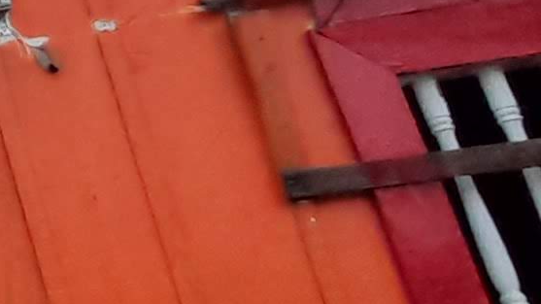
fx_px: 1190
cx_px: -687
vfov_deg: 14.5
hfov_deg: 15.9
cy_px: 97
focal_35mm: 83
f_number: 2.2
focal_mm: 1.42
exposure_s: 1/135
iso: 40
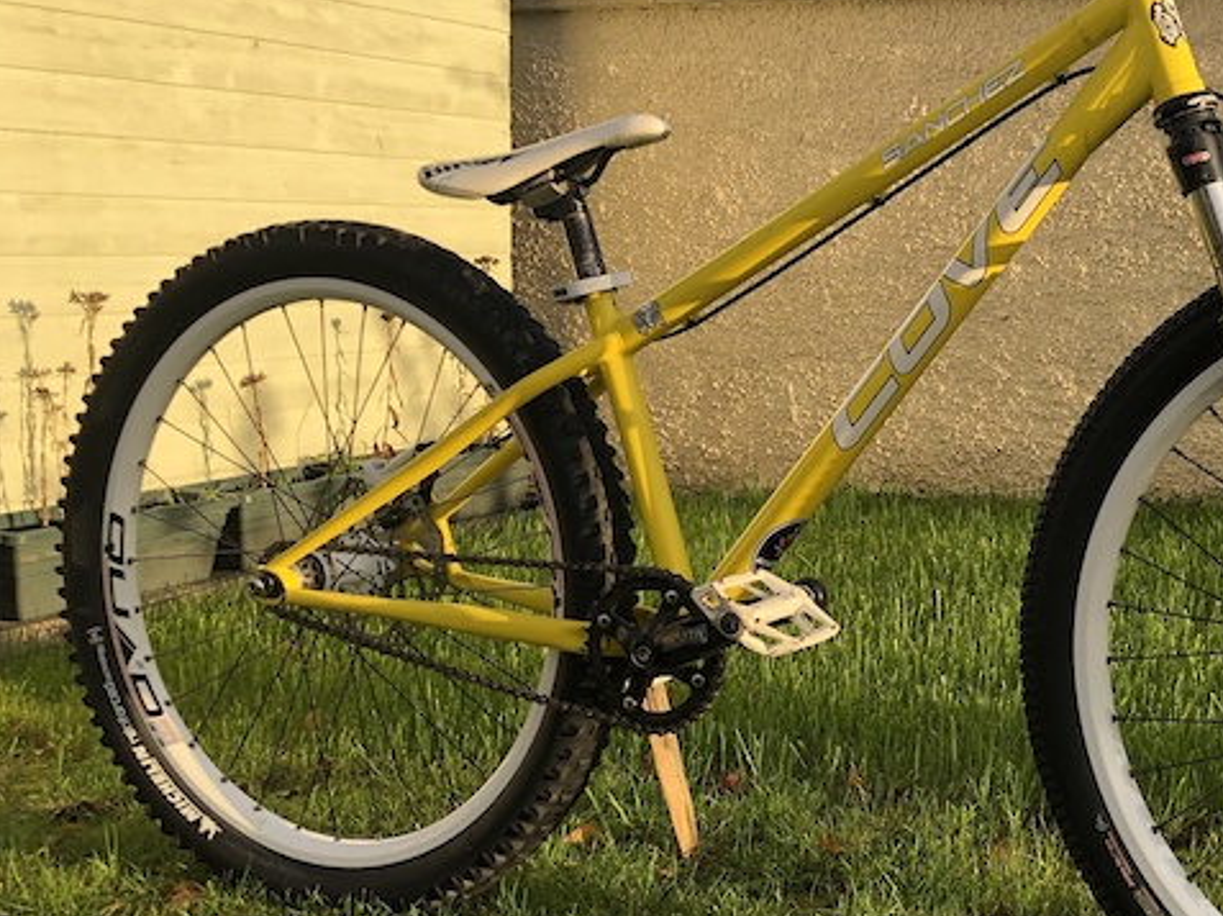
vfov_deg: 30.8
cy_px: 405
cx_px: 1005
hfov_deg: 38.7
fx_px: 1659
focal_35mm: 47
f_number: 1.8
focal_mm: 3.99
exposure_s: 1/852
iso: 20
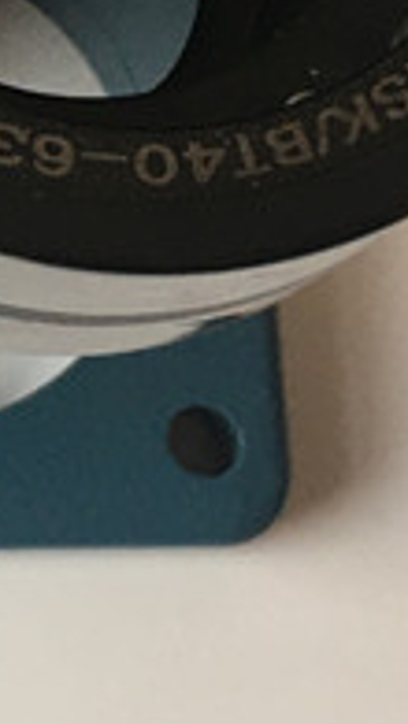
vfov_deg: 15.2
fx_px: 2648
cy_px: -46
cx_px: -467
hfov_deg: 8.3
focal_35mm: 138
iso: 32
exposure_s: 1/33
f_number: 2.2
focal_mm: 4.15
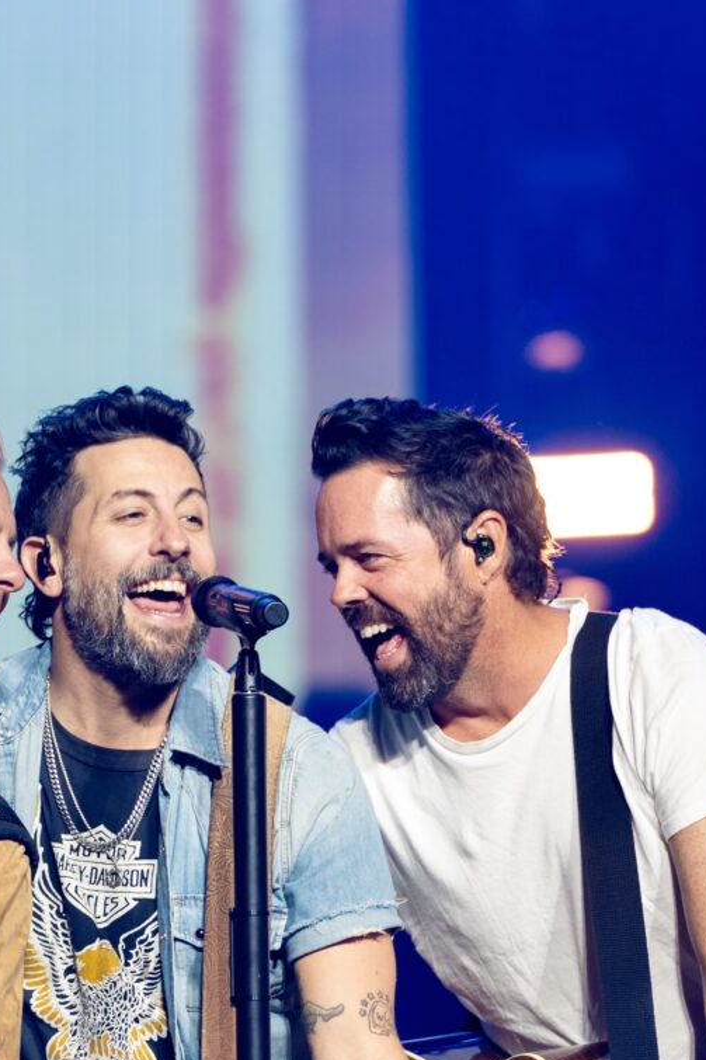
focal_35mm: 371
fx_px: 10918
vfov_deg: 5.6
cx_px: 112
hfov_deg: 3.7
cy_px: 876
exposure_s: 1/500
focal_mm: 140
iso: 800
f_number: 2.8
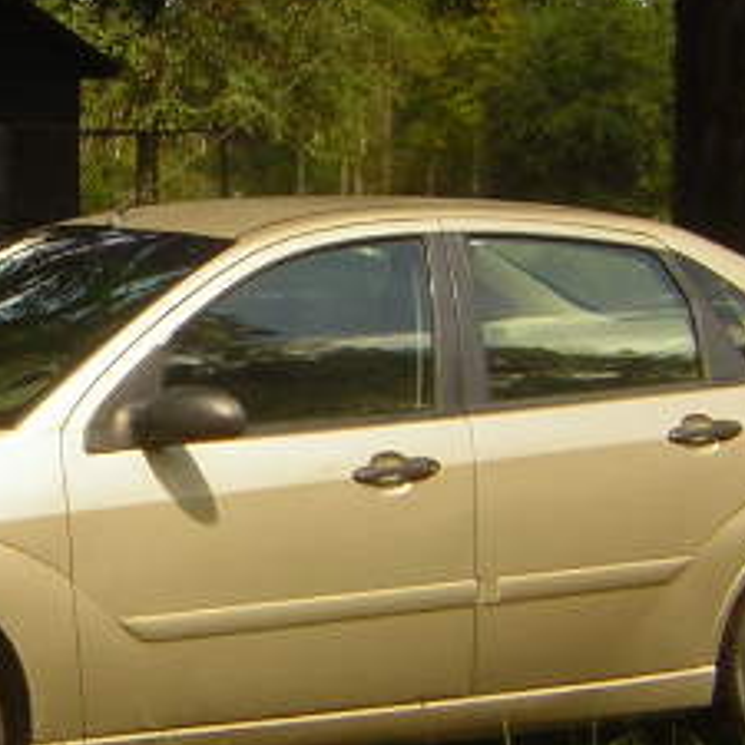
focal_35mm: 128
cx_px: 129
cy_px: 351
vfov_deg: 13.6
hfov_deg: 13.6
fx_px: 3117
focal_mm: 6.6
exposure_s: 1/142
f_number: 6.2
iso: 50
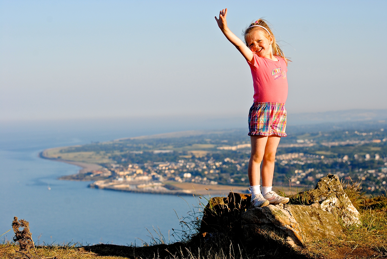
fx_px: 1130
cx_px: 194
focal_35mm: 105
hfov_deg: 19.4
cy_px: 130
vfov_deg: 13.1
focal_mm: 70
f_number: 5.6
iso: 160
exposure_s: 1/500
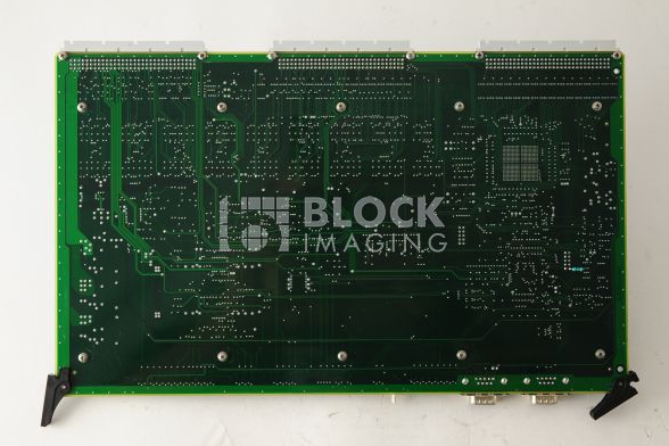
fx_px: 948
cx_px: 333
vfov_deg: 26.5
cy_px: 225
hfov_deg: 38.9
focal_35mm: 51
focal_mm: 50
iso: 1600
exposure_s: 1/125
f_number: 11
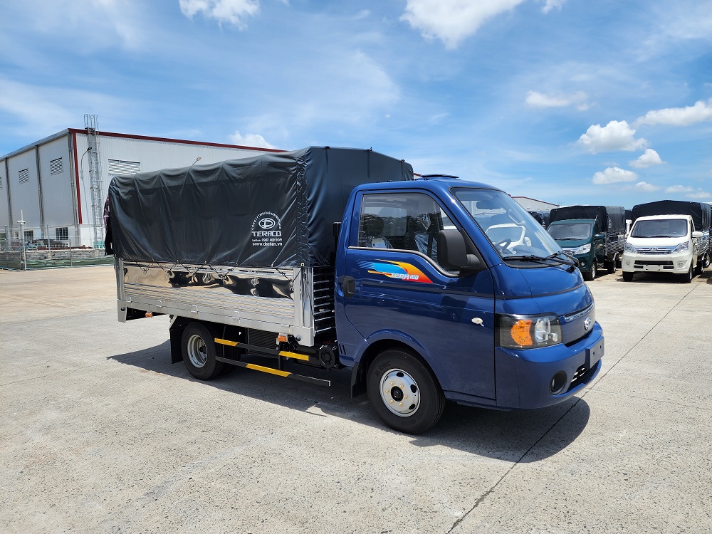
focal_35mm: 23
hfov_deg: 73.9
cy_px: 267
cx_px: 356
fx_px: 473
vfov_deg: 58.9
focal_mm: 6.4
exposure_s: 1/1170
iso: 12
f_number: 1.8
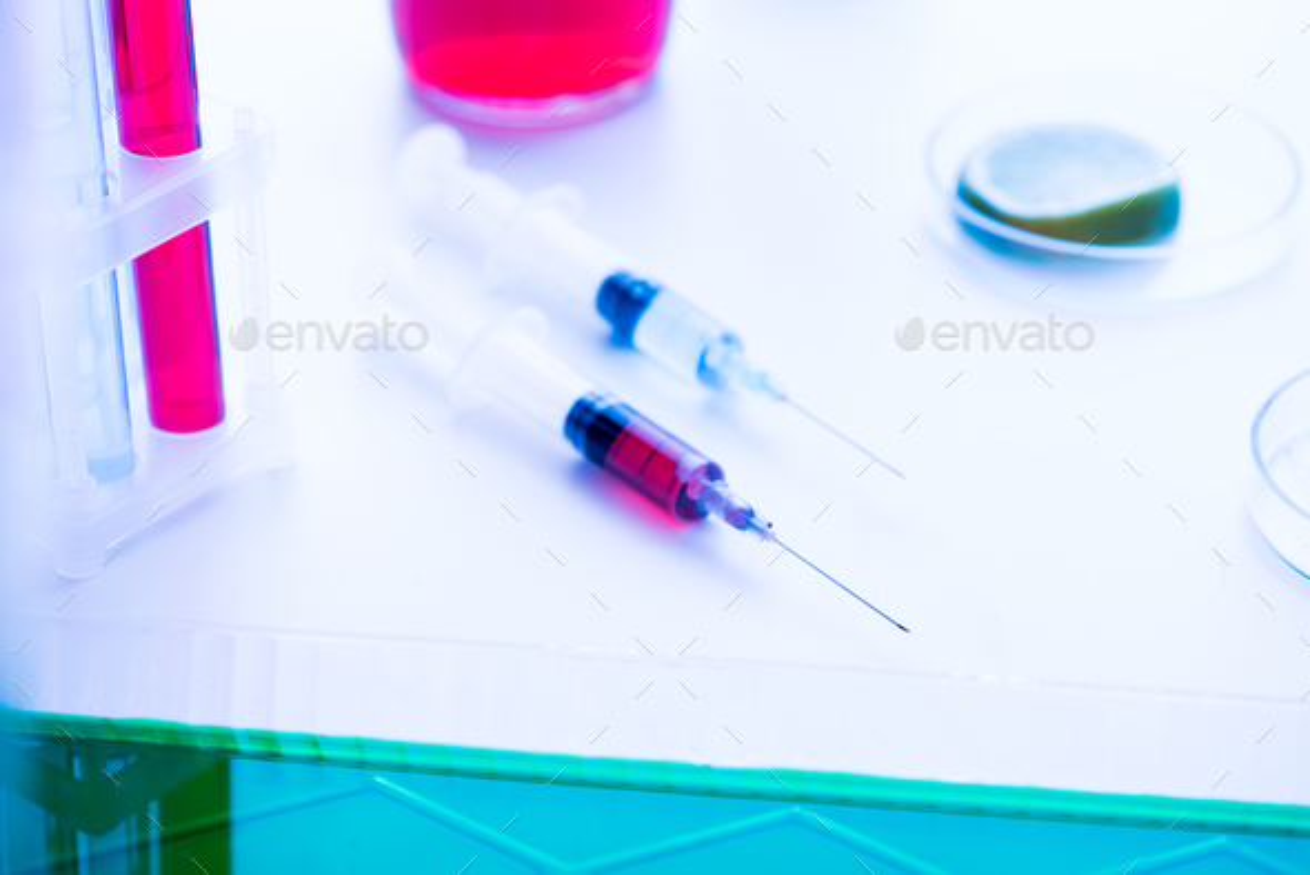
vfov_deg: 13.1
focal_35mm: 105
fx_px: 3823
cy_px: 438
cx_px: 655
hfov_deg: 19.4
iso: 100
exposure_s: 1/200
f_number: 7.1
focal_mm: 105
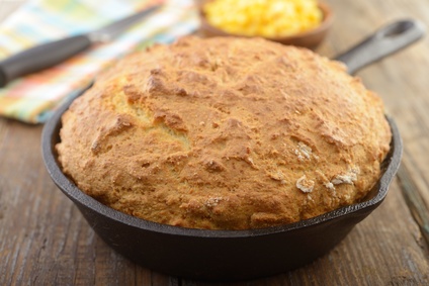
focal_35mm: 60
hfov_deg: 33.4
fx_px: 715
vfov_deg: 22.6
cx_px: 214
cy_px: 143
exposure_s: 1/200
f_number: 7.1
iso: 100
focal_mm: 60
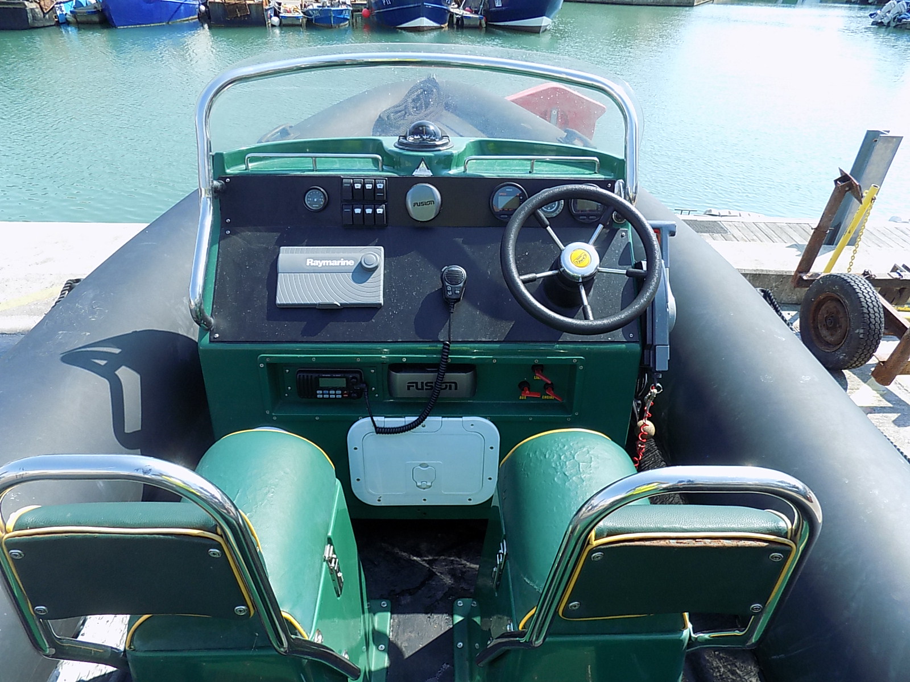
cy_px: 341
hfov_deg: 73.9
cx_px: 455
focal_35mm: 23
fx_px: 605
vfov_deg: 58.9
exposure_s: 1/400
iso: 80
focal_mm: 4
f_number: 3.1
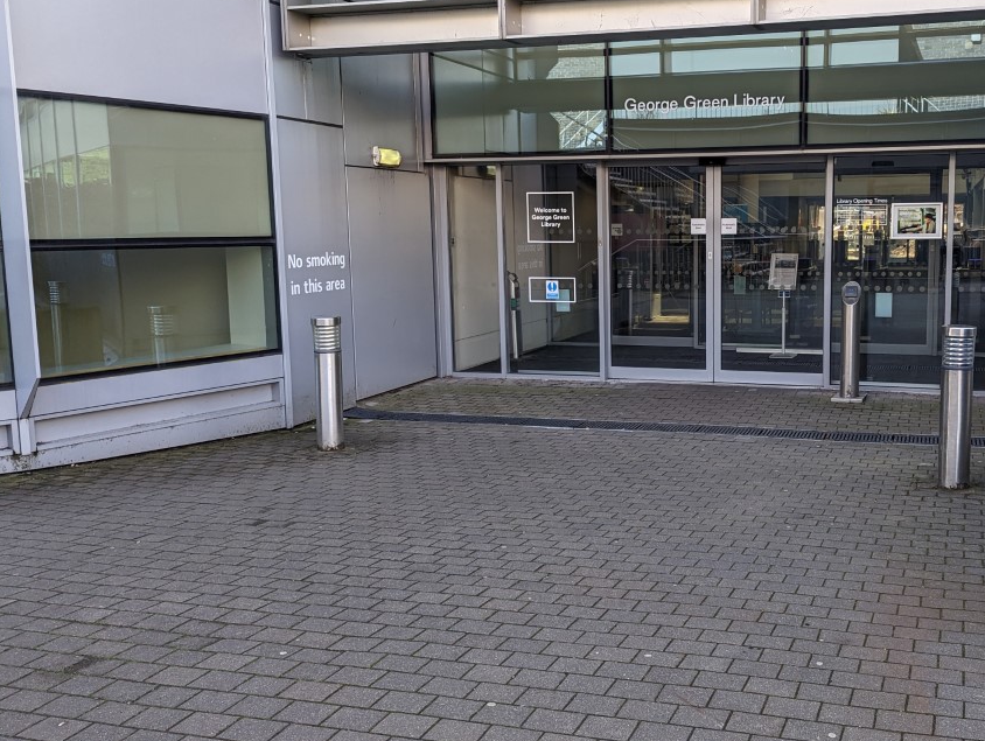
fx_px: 969
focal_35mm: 34
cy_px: 349
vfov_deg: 41.9
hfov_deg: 52.4
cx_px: 693
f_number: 1.85
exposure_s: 1/258
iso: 39
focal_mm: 6.81
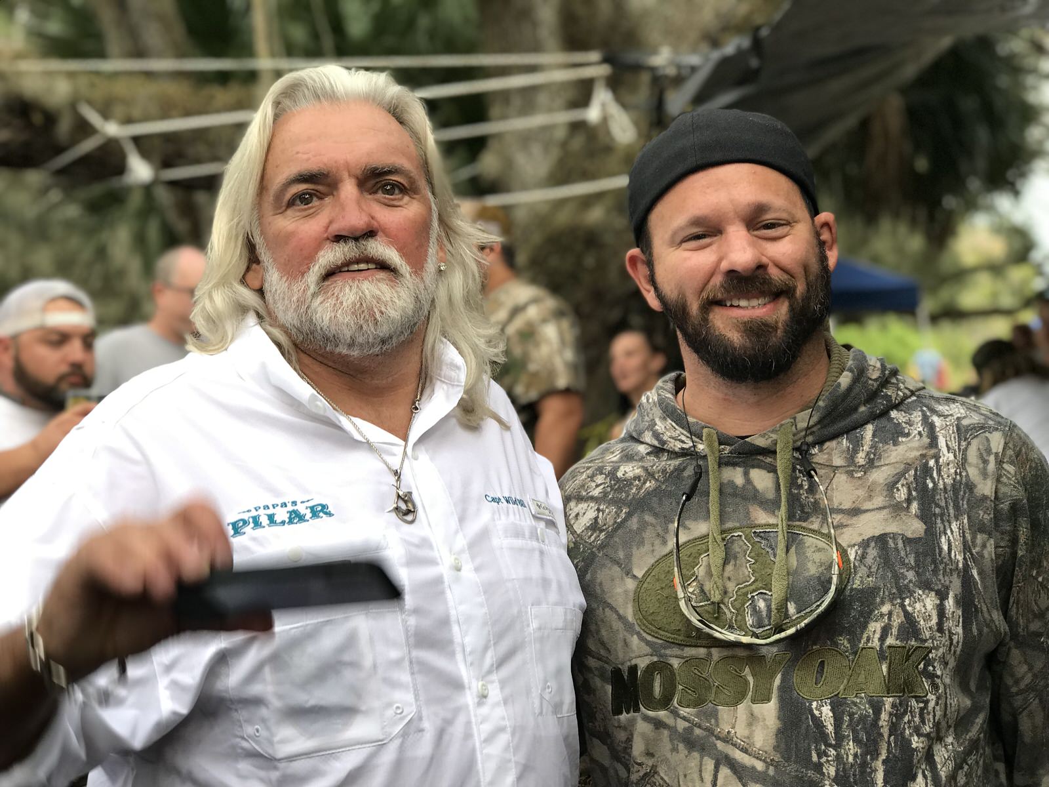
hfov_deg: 33.8
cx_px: 524
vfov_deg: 25.7
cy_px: 394
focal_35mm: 57
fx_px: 1727
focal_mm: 6.6
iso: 32
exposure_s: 1/120
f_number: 2.8
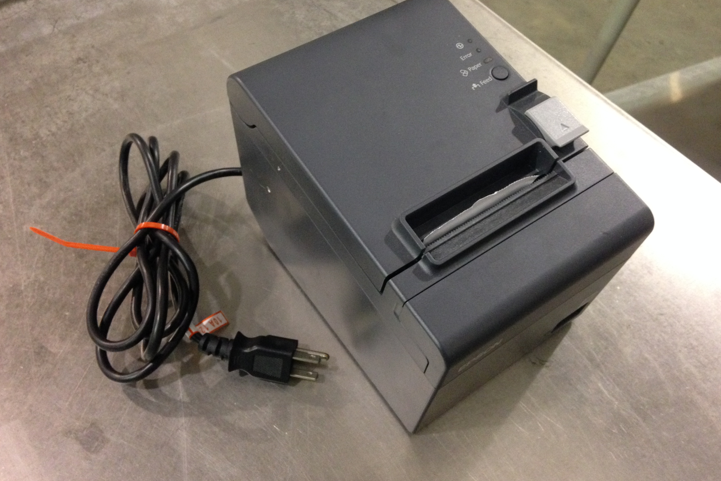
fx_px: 701
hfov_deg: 54.4
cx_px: 362
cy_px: 231
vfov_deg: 37.8
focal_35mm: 35
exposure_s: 1/15
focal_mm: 4.12
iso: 320
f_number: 2.4
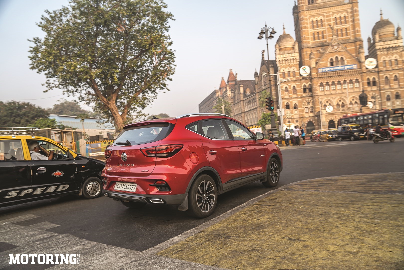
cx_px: 202
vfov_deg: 53.1
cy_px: 135
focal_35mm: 24
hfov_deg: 73.7
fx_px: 269
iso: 200
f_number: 4
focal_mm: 24
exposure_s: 1/200
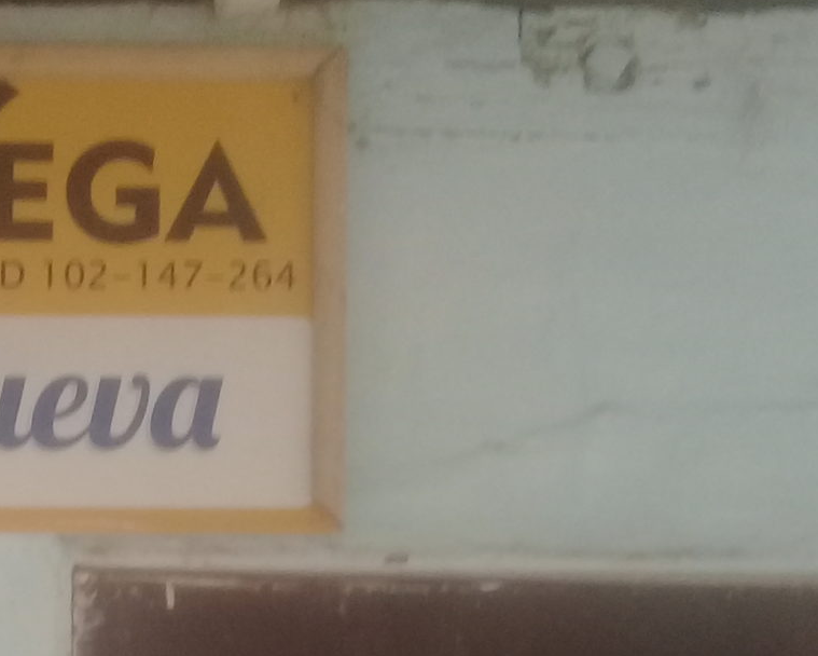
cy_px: 1012
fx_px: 2471
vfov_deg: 14.1
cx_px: 169
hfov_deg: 18.6
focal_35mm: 102
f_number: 2.2
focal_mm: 3.3
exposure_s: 1/120
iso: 64
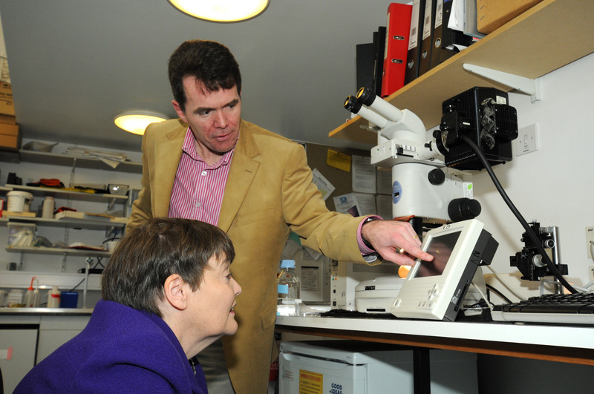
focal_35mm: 33
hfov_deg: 57.3
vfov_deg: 39.9
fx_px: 544
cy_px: 197
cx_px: 297
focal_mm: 22
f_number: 7.1
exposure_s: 1/60
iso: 640
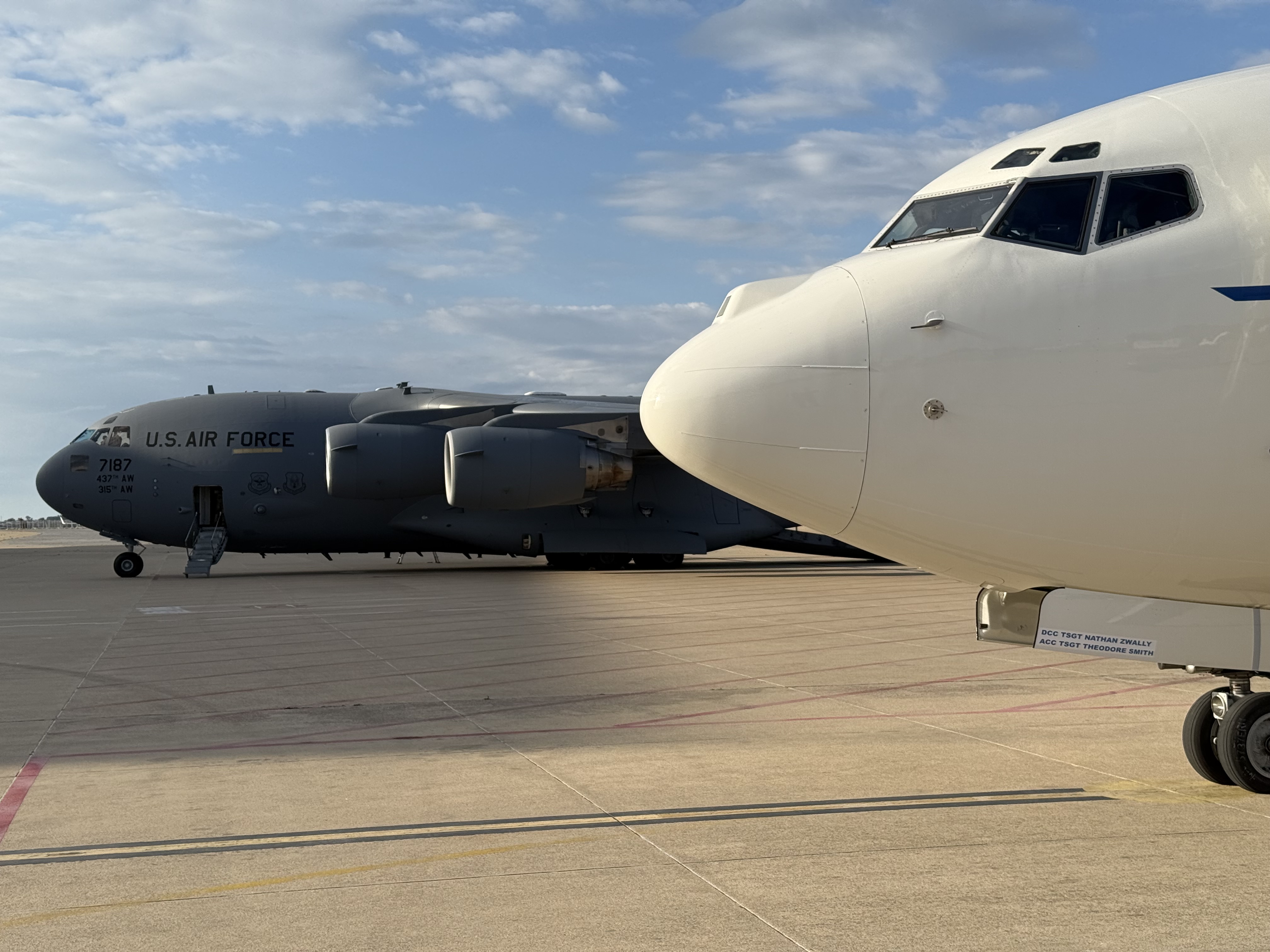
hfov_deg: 39.7
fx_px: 1761
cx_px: 635
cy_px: 476
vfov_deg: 30.3
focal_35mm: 48
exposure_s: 1/5208
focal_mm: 6.76
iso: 64
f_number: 1.78
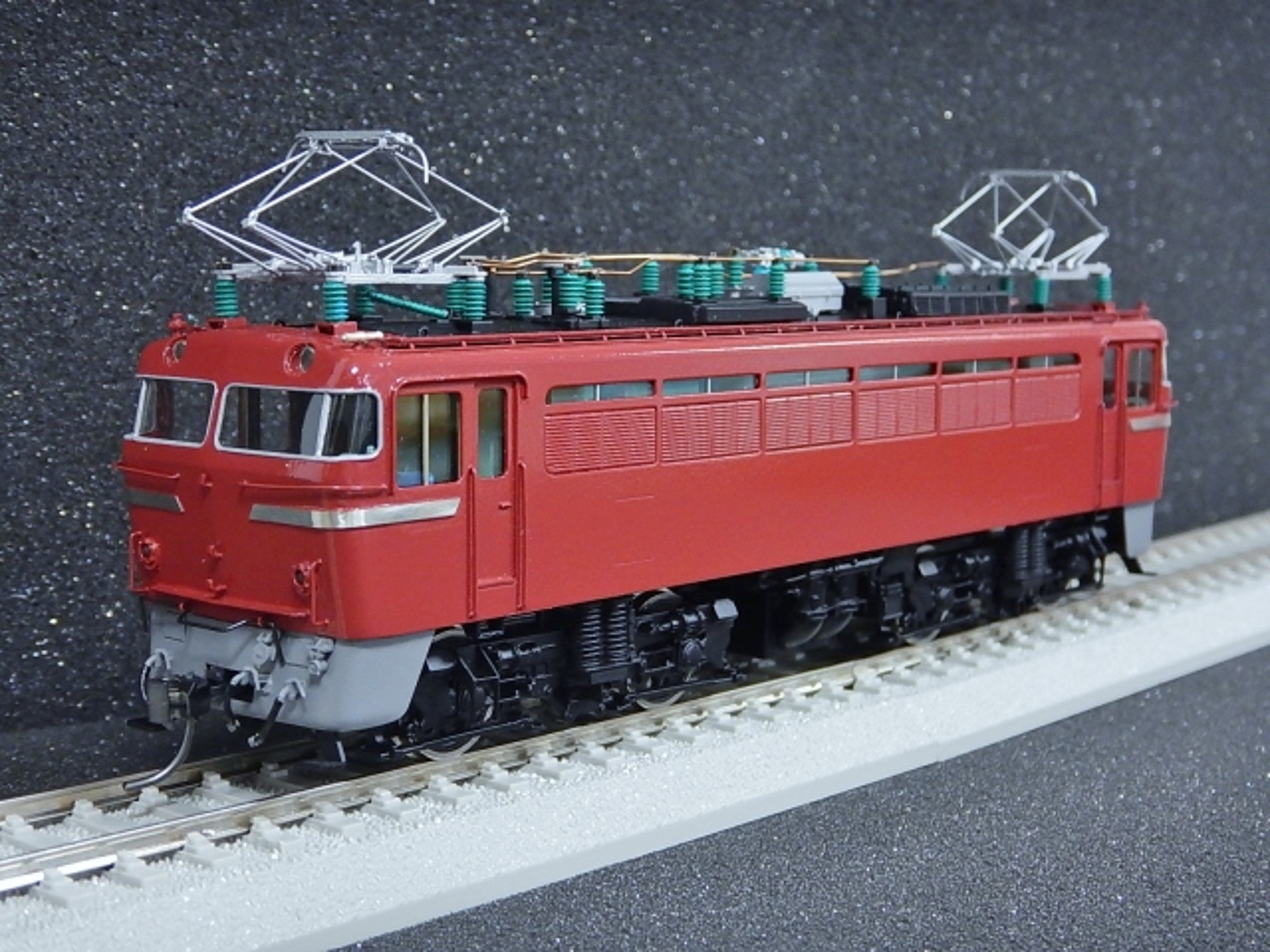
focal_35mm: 56
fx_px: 2055
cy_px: 476
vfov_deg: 26.1
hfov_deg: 34.3
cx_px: 635
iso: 400
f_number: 4.4
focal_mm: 10.1
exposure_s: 1/25
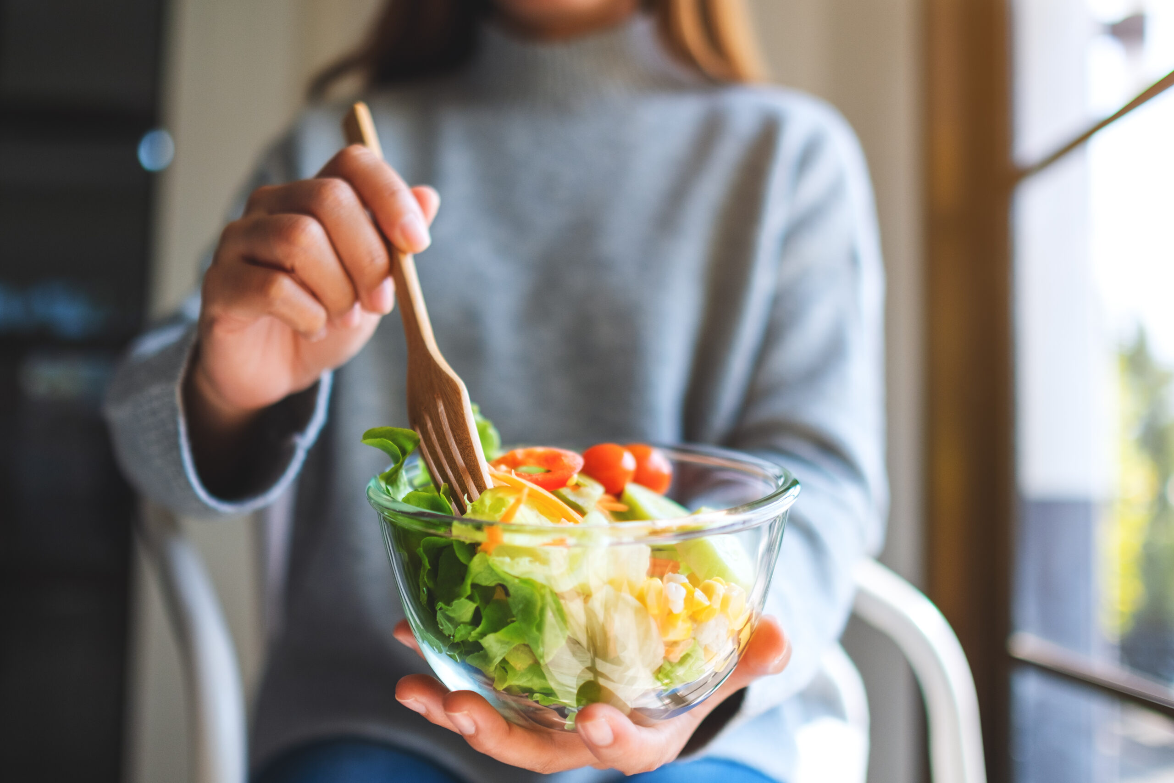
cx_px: 587
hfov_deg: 54.4
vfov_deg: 37.9
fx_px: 1141
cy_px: 392
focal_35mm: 35
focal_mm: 23
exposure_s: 1/2200
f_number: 1.4
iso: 200
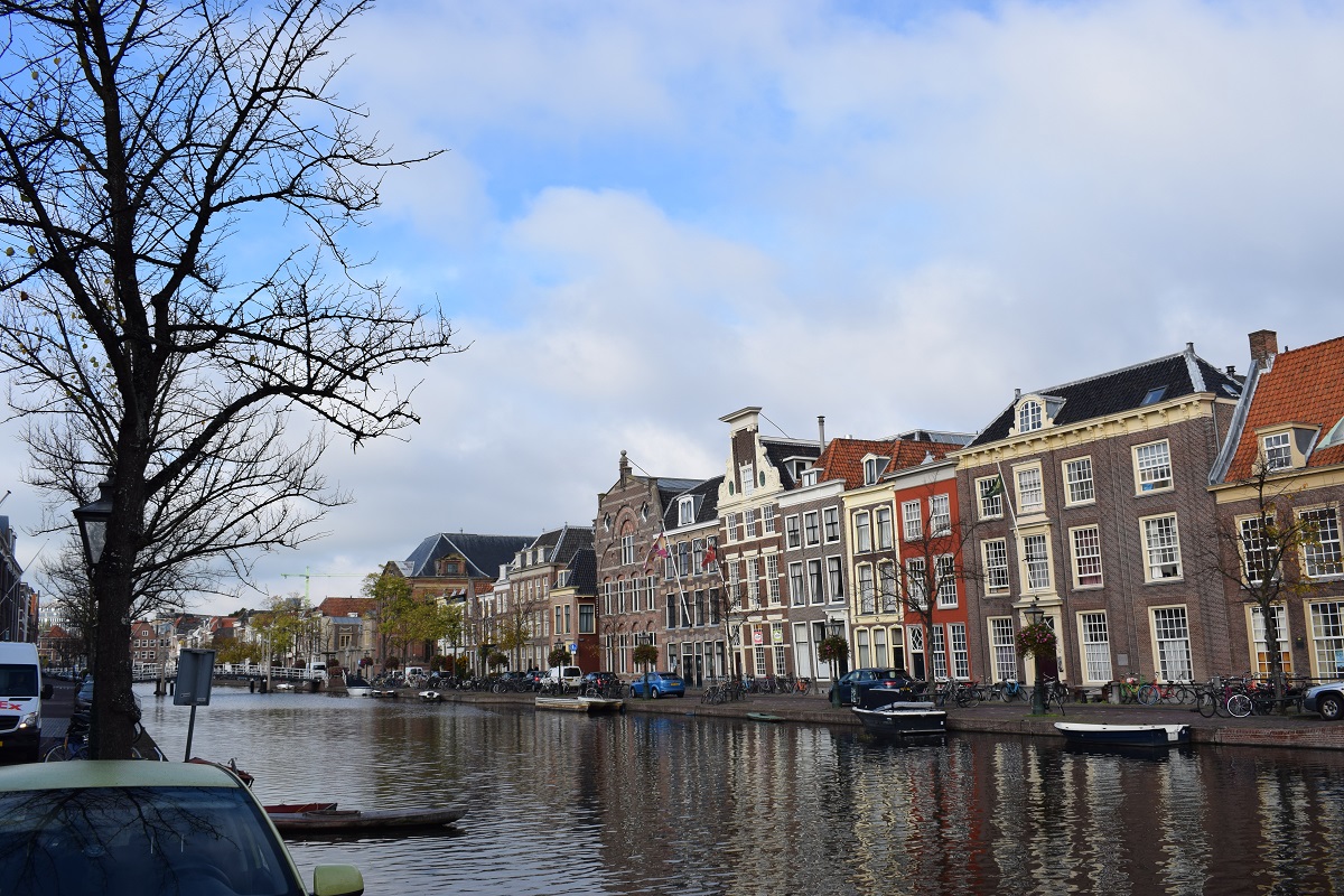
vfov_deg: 40.0
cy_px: 448
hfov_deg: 57.2
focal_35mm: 33
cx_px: 672
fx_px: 1232
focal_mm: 22
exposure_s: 1/320
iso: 200
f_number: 9
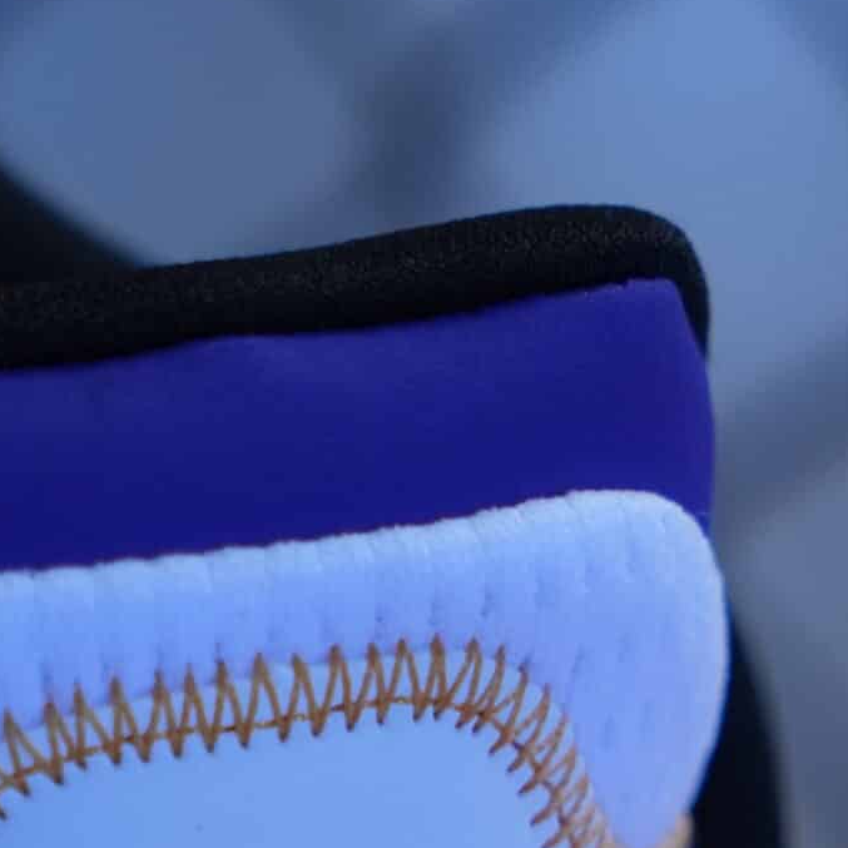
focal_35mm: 212
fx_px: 5876
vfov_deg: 8.1
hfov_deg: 8.2
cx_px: 201
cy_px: 1344
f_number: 5.6
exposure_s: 1/400
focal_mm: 66
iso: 1600
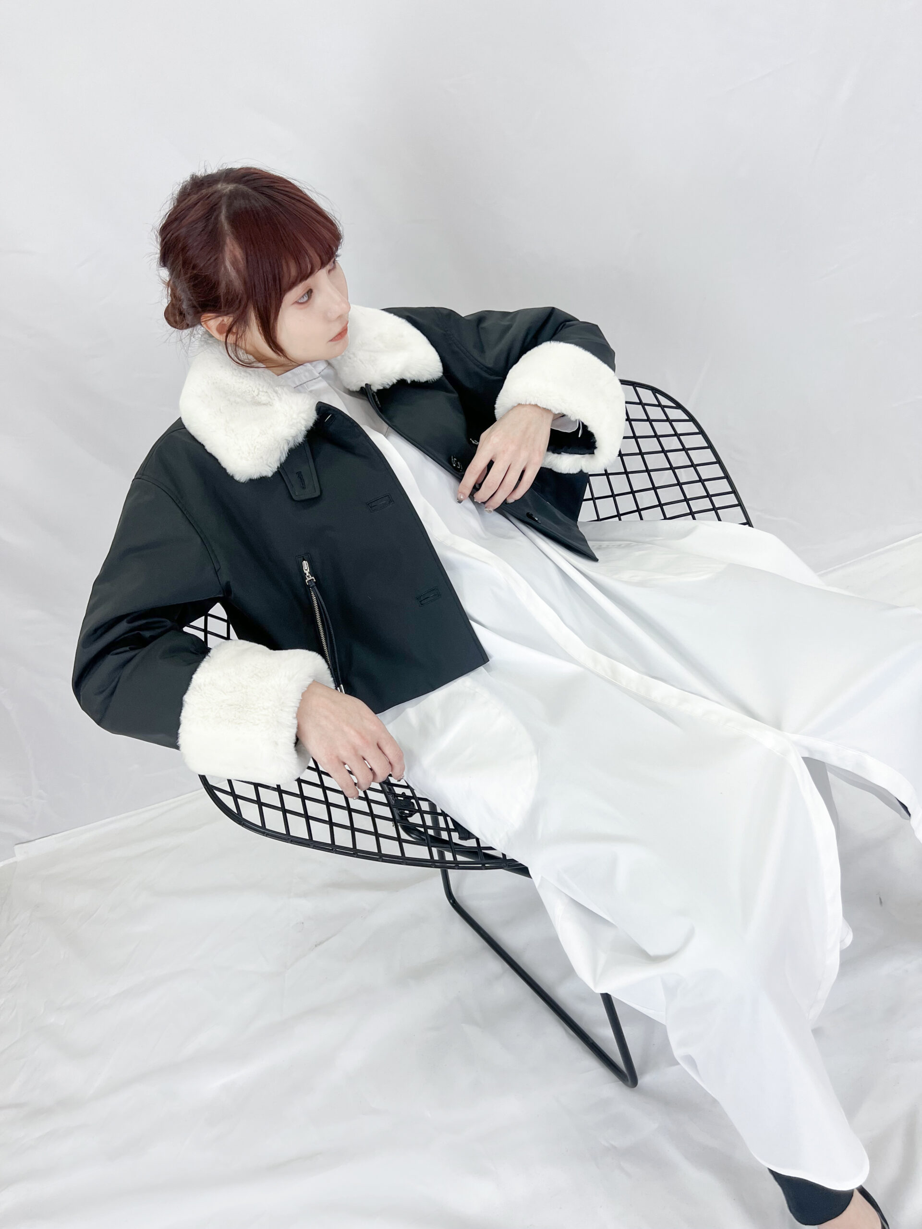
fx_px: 923
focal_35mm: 26
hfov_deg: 53.1
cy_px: 614
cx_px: 461
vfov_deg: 67.3
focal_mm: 5.7
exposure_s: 1/120
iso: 64
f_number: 1.5
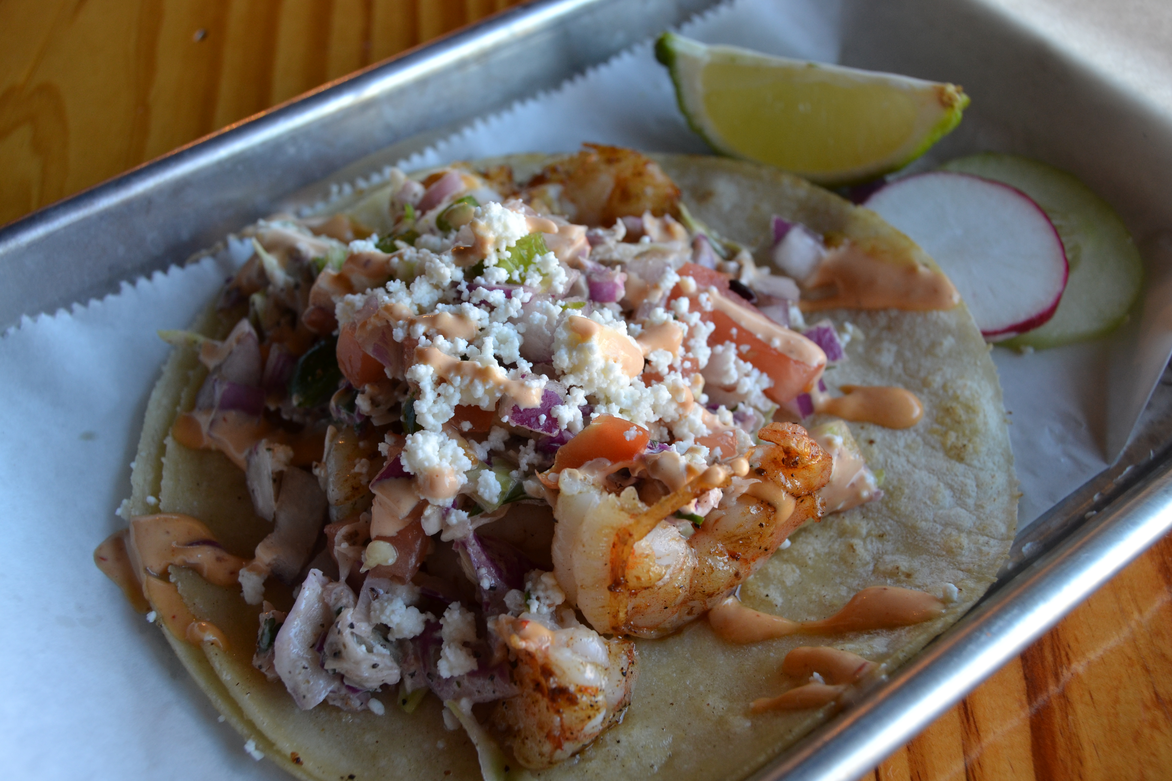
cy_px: 390
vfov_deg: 34.2
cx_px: 586
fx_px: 1270
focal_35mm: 39
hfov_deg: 49.6
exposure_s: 1/60
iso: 400
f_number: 5.6
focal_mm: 26
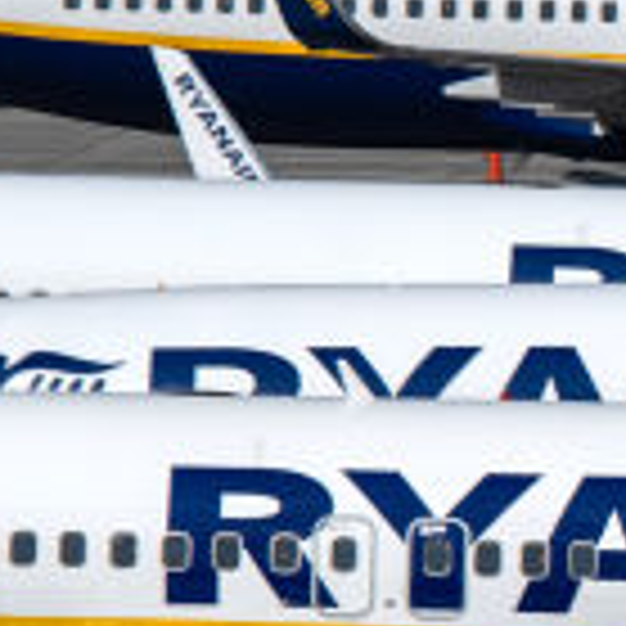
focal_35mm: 1033
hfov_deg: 1.7
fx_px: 21135
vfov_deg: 1.7
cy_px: 466
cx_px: 1563
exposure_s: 1/4000
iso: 250
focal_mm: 165
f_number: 6.3
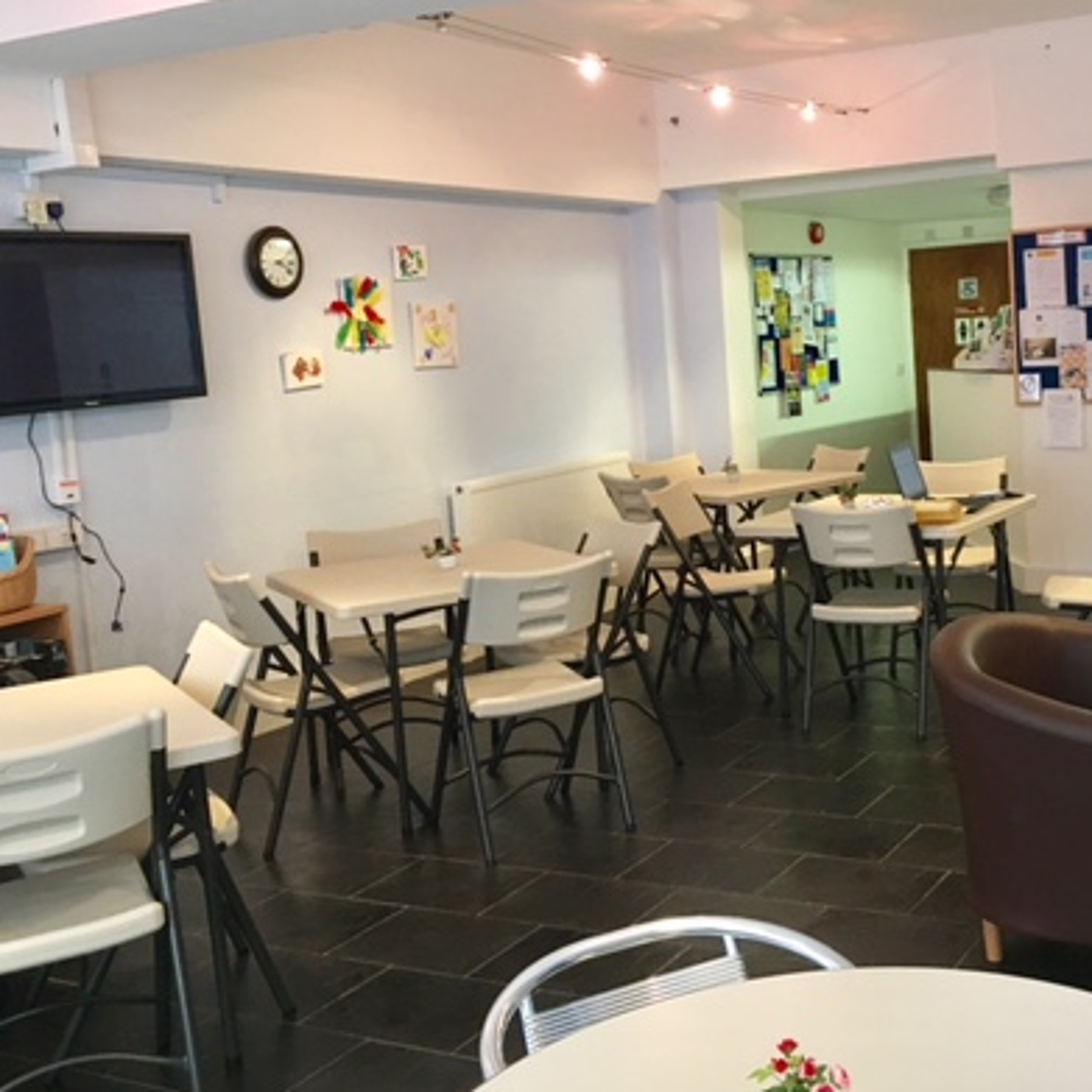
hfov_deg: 39.1
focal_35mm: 42
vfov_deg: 39.9
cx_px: 807
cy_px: 472
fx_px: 1499
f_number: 2.2
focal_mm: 4.15
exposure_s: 1/33
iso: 125
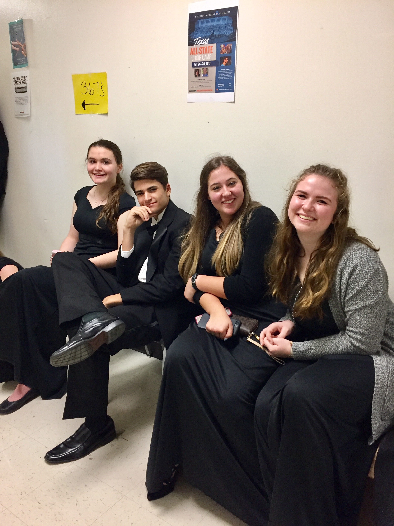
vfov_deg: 61.7
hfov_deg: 48.2
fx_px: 440
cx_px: 197
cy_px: 263
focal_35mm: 29
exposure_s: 1/30
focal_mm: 4.15
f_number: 2.2
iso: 125
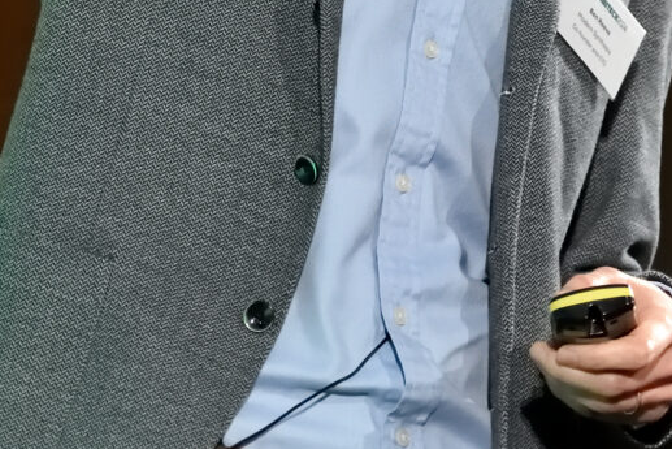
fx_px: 12584
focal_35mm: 674
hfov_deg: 3.1
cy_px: -353
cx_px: 104
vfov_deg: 2.0
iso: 12800
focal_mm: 170
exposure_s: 1/200
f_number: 4
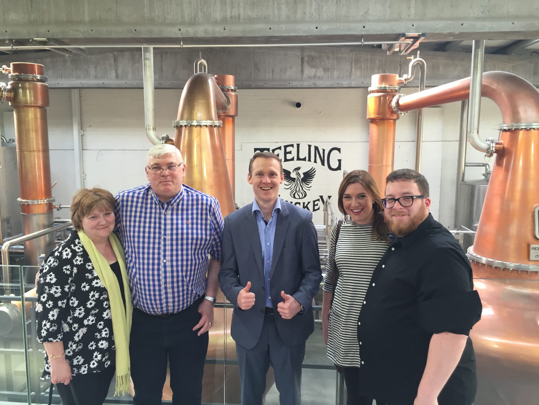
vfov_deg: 48.2
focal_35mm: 29
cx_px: 270
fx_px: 452
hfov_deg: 61.7
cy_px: 202
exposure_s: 1/33
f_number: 2.2
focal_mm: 4.15
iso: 40
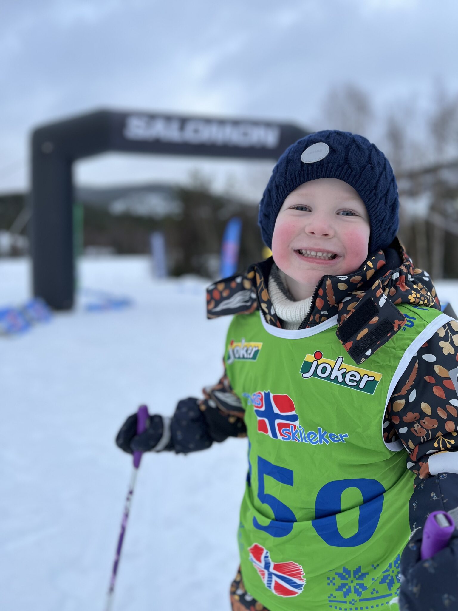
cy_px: 306
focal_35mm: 26
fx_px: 459
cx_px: 229
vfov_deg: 67.3
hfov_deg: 53.1
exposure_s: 1/520
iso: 50
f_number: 1.6
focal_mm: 5.1
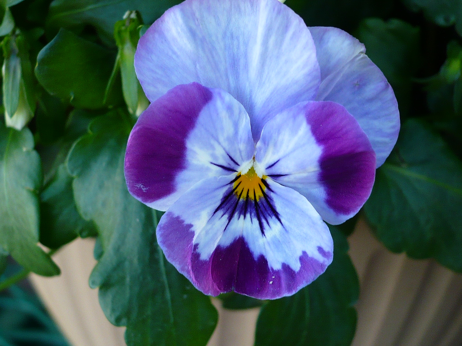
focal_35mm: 68
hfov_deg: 28.6
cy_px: 173
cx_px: 231
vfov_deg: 21.6
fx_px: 908
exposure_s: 1/60
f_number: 3.2
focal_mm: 7.5
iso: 100
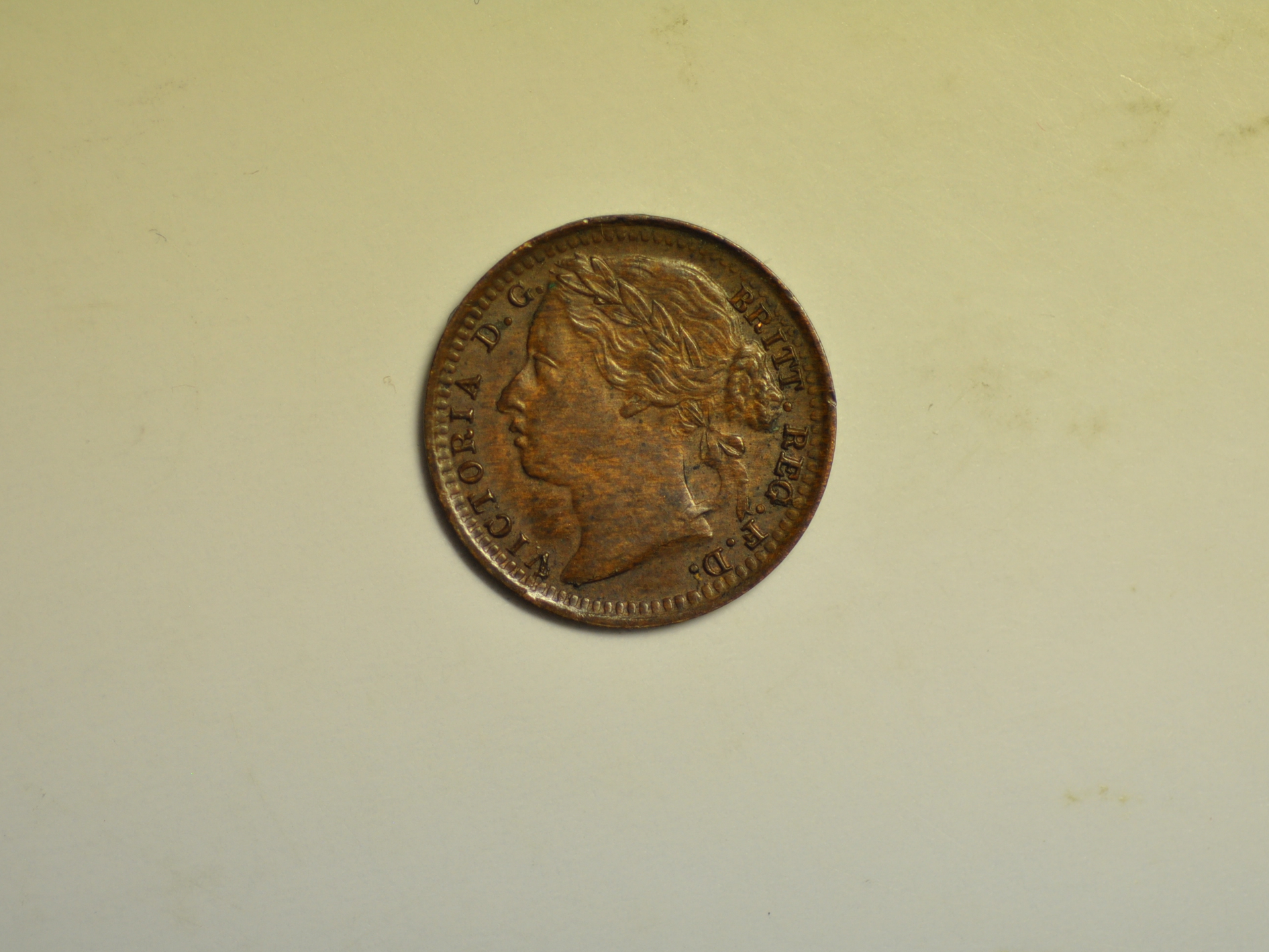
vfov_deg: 15.1
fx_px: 3592
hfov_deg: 20.0
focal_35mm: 98
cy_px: 477
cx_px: 654
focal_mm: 60
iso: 450
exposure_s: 1/250
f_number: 4
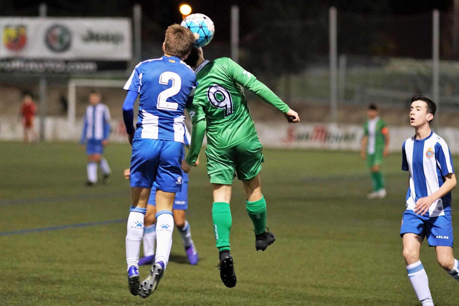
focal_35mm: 135
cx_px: 230
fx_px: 1721
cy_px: 153
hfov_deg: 15.2
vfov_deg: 10.2
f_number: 2
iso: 6400
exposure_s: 1/500
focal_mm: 135
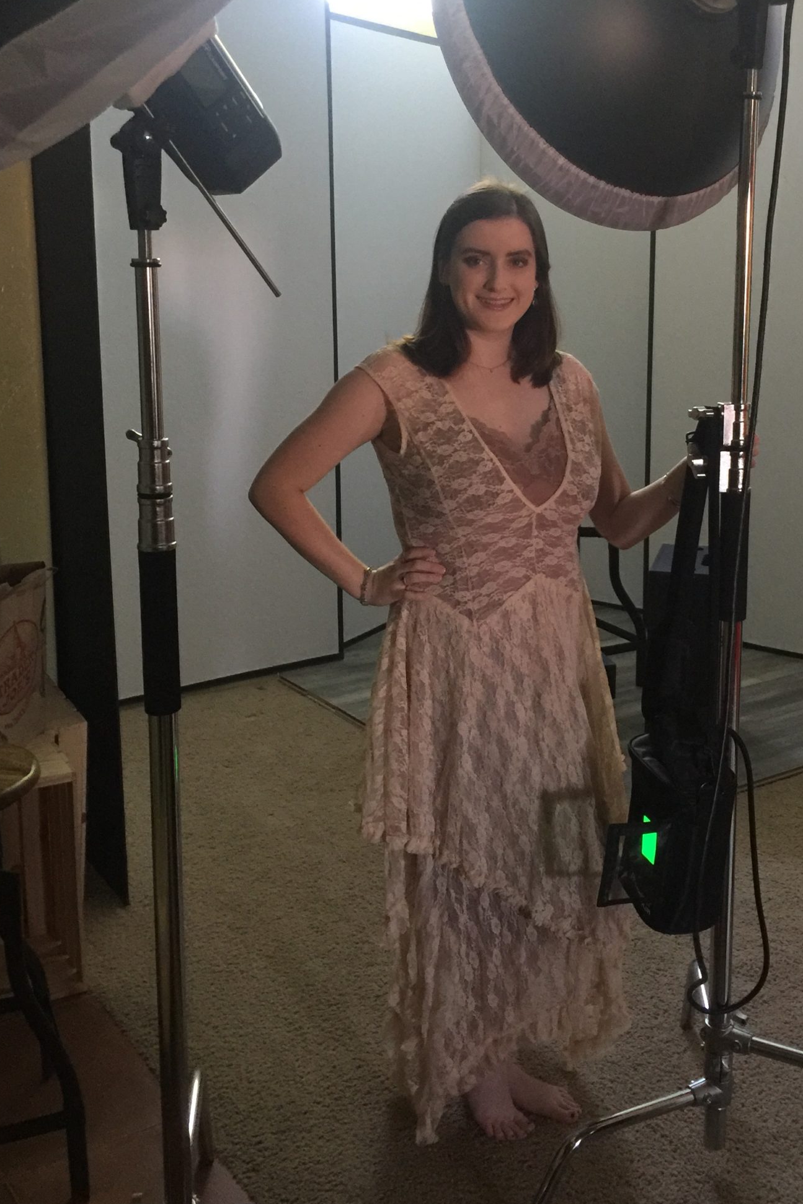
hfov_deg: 32.5
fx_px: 1371
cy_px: 484
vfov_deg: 47.1
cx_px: 495
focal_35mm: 41
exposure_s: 1/15
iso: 125
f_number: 2.2
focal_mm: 4.15
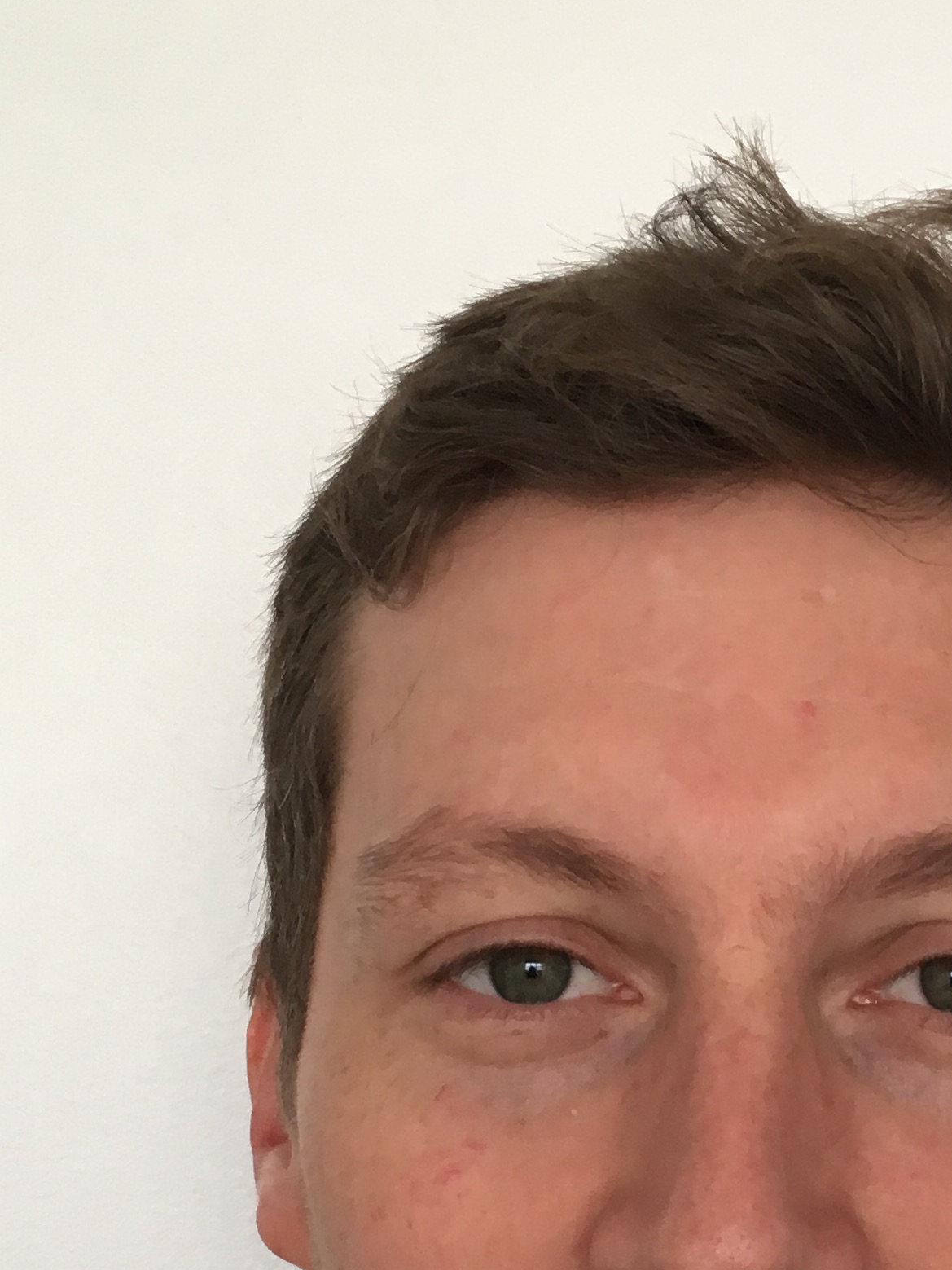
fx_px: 2751
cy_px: 1102
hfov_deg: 19.3
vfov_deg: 25.3
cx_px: 866
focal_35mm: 75
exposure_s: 1/33
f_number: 2.2
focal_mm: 4.15
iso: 40
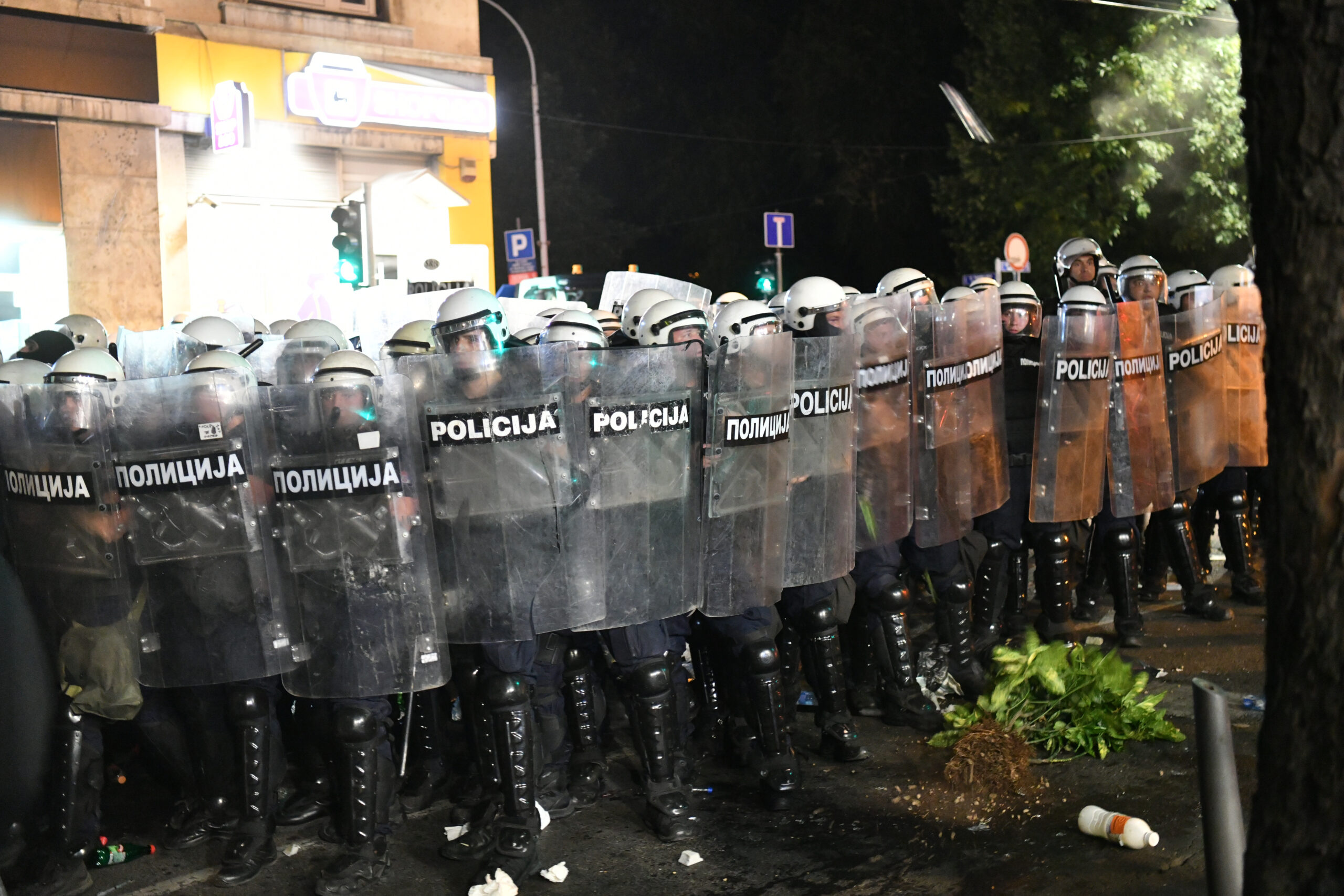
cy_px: 448
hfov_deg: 39.6
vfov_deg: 27.0
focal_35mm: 50
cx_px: 672
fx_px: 1867
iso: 6400
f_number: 2.8
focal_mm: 50
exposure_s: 1/20
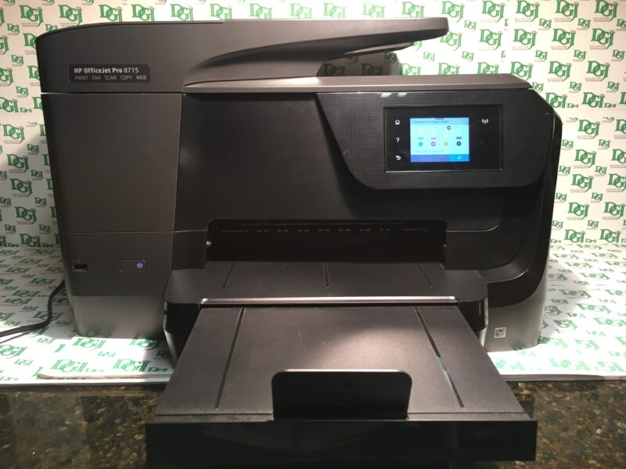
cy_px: 234
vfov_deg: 48.2
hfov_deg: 61.7
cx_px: 313
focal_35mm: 29
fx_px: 524
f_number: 2.2
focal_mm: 4.15
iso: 50
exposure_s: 1/30
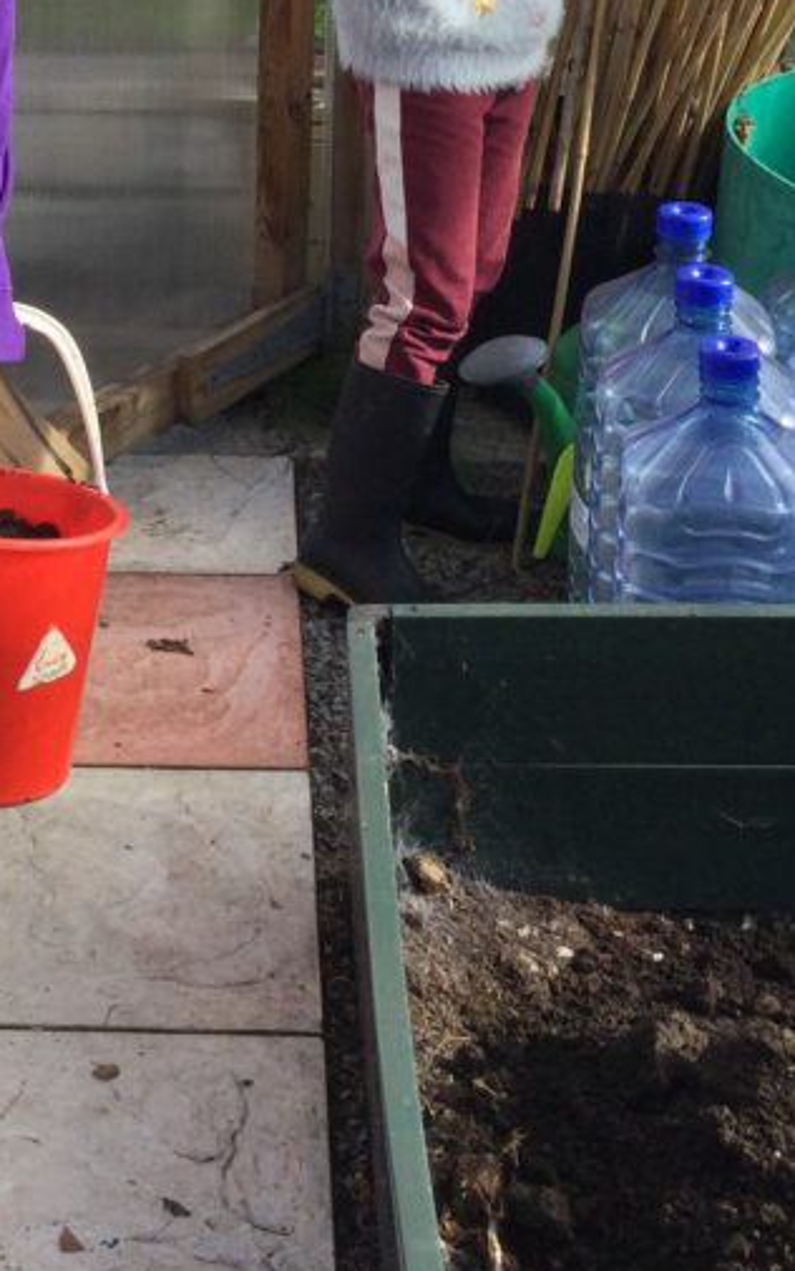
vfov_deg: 24.5
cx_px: 88
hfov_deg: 15.8
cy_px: 117
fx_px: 2840
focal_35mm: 82
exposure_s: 1/673
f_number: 2.4
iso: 25
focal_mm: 3.3
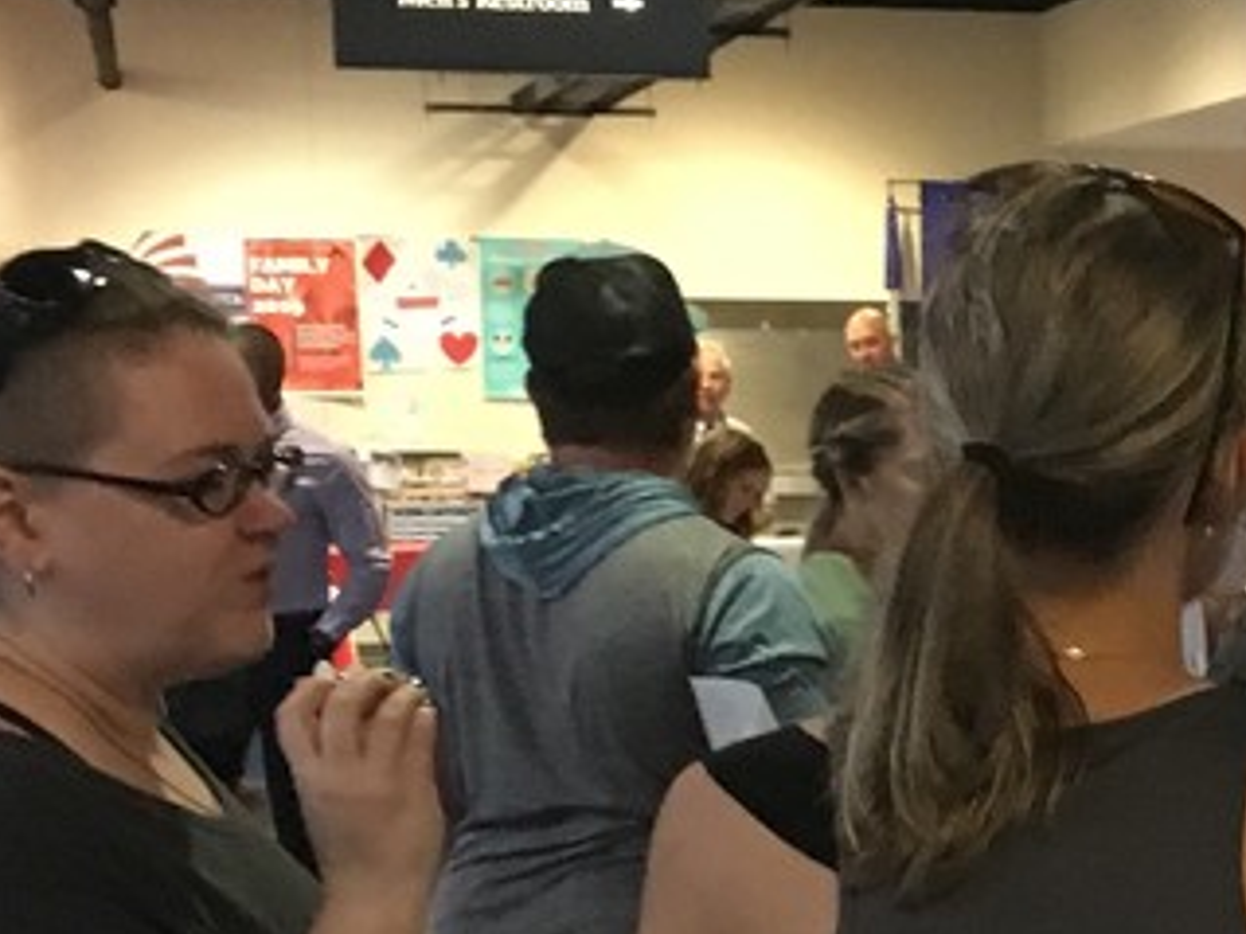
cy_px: 1047
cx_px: 1500
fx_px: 3922
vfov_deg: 13.3
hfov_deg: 17.2
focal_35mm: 109
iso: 250
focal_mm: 4.15
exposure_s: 1/15
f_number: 2.2
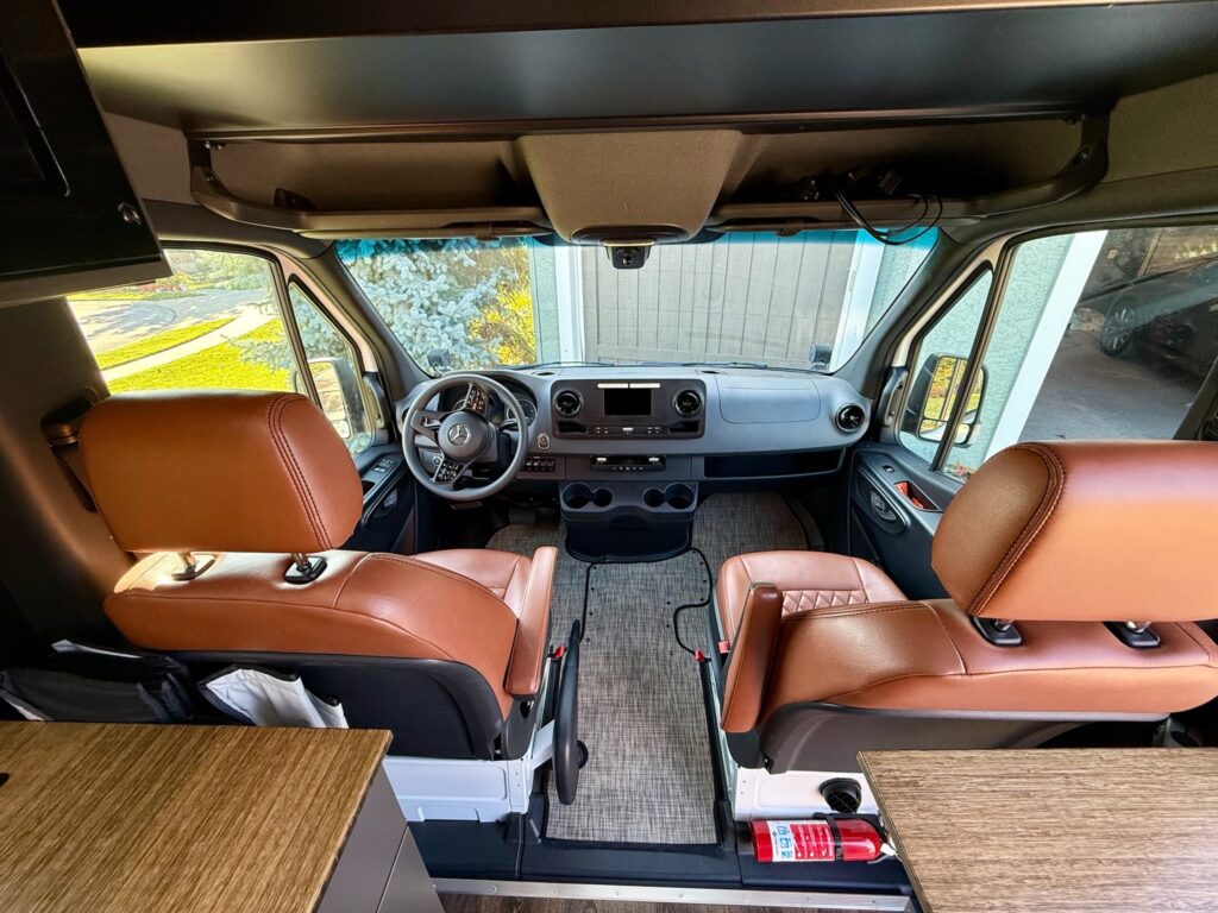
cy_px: 456
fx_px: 493
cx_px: 609
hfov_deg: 102.1
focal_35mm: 14
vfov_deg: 85.7
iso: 200
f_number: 2.2
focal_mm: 2.22
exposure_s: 1/104
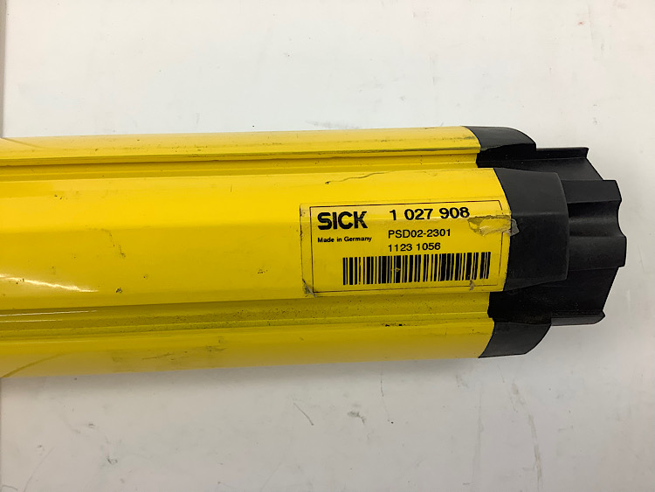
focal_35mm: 31
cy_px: 246
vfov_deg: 45.5
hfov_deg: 58.3
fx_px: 587
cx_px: 328
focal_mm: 3.3
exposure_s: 1/50
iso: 64
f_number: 2.4
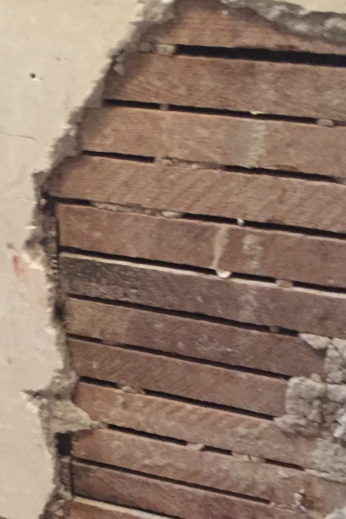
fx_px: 1125
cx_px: -43
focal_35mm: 78
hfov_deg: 16.9
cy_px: 288
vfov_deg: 26.0
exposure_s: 1/15
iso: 320
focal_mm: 4.15
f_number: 2.2
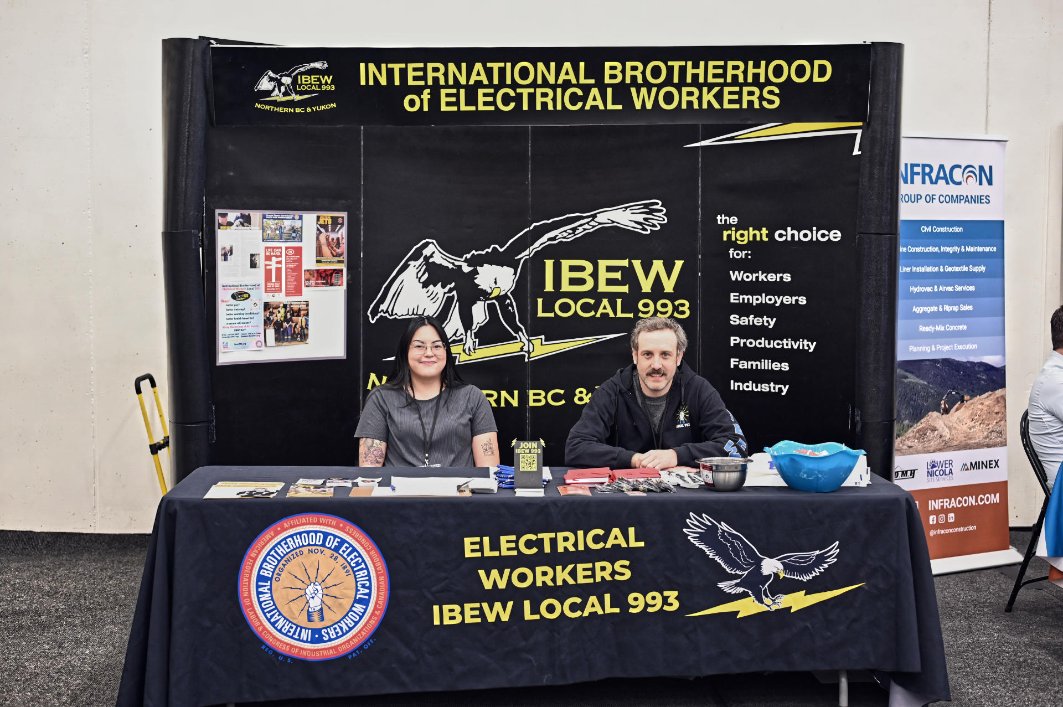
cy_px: 354
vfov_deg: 27.0
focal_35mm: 50
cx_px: 532
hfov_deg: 39.6
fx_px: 1475
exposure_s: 1/125
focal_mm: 50
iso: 1800
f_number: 2.8
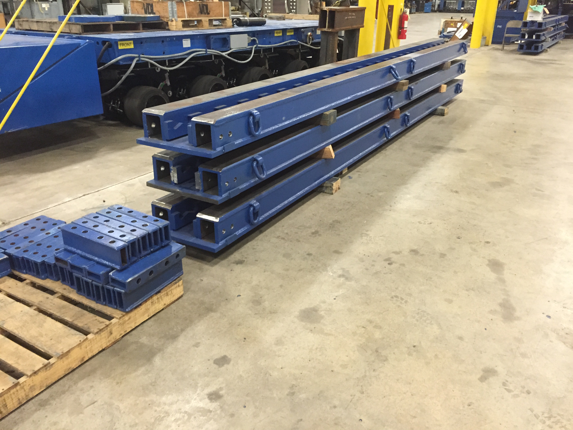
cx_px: 286
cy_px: 215
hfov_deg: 61.7
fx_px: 480
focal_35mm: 29
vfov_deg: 48.2
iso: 250
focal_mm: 4.15
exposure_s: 1/30
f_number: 2.2
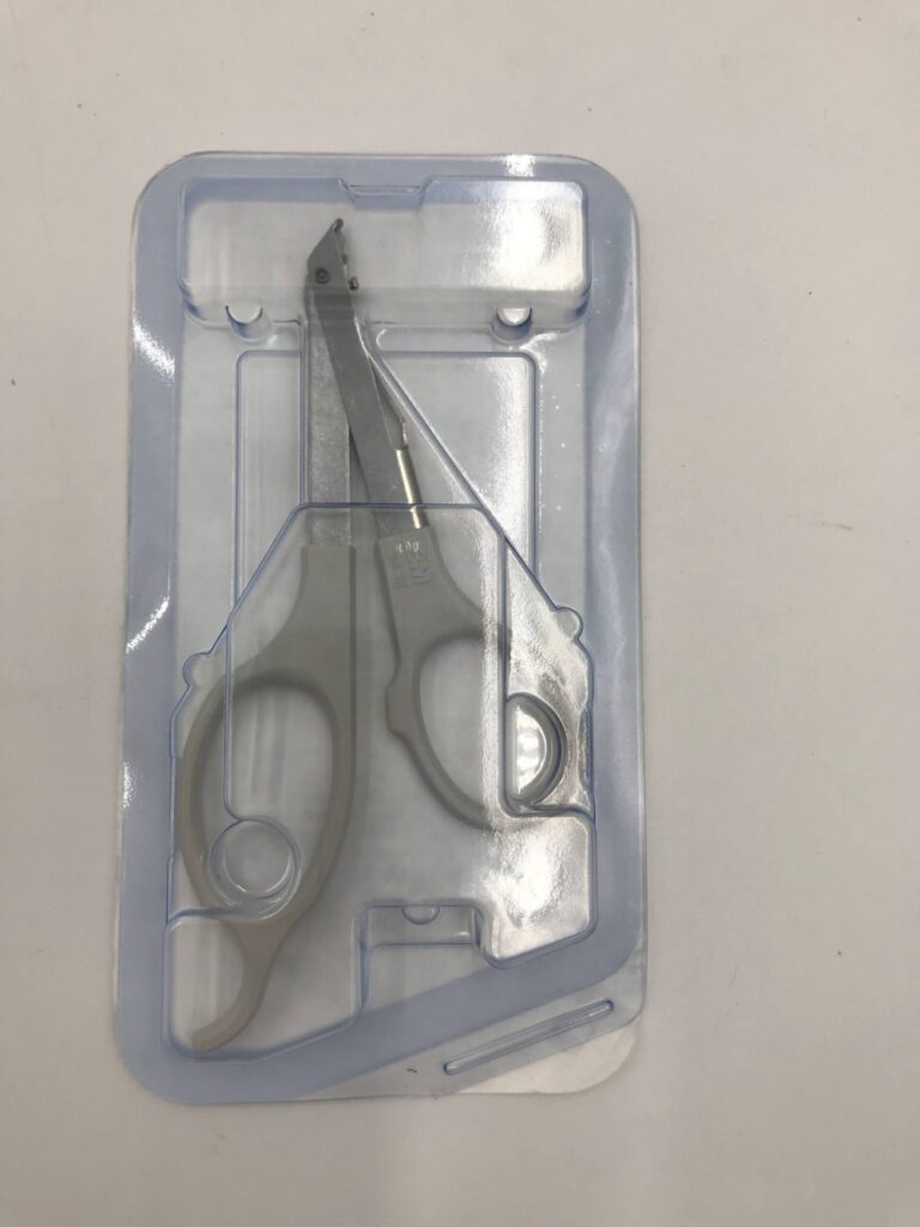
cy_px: 614
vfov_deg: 63.4
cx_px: 460
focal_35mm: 28
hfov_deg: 49.7
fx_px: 992
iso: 20
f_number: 1.8
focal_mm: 3.99
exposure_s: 1/211
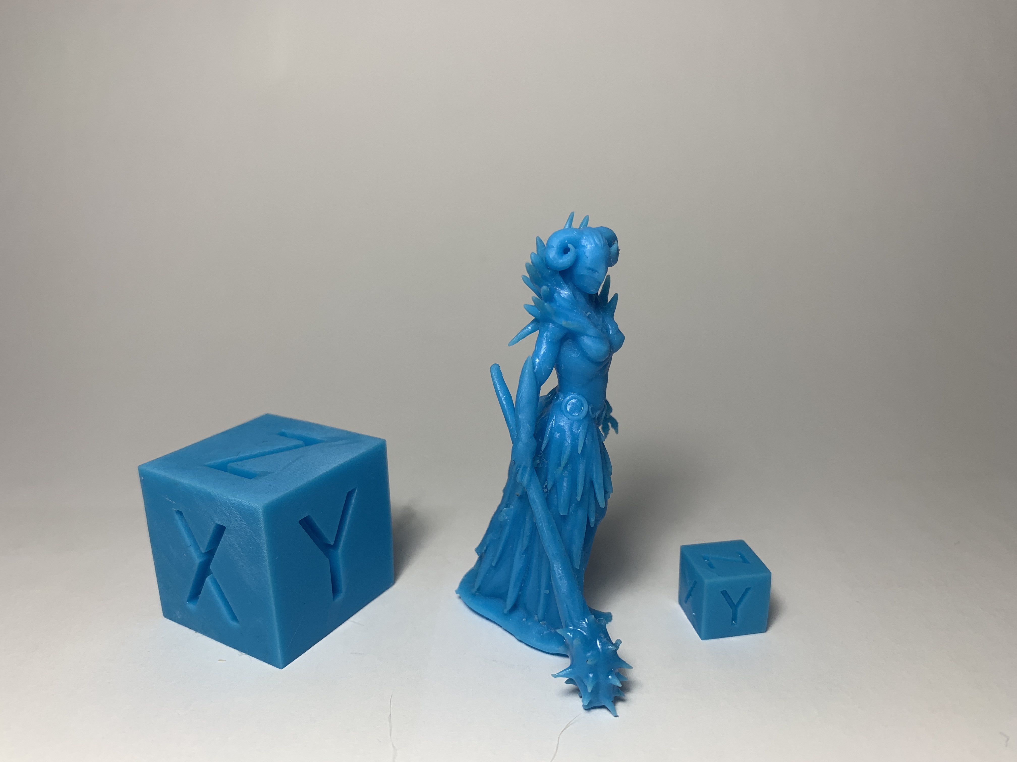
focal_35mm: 26
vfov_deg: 53.1
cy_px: 381
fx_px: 764
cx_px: 508
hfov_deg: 67.3
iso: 25
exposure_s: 1/344
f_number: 1.8
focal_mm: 4.25
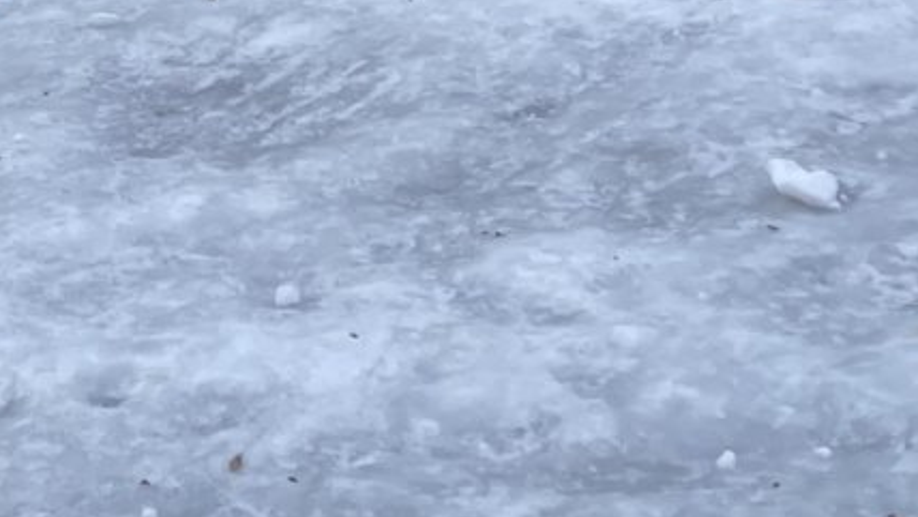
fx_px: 2581
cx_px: -262
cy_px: -646
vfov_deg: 10.2
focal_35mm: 106
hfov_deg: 18.8
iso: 32
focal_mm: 4.2
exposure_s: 1/658
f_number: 1.6
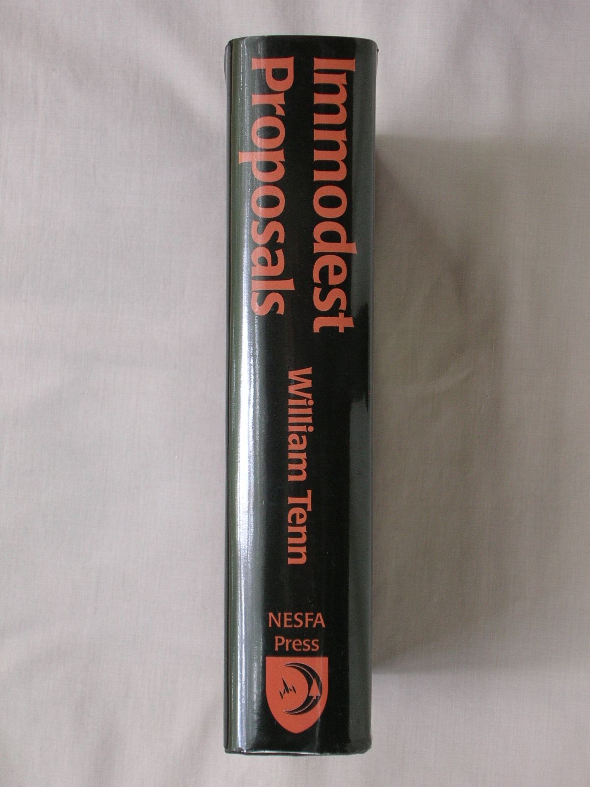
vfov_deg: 29.8
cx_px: 295
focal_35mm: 65
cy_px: 394
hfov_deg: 22.6
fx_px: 1477
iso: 75
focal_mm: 10.9
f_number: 3.7
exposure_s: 1/5.9
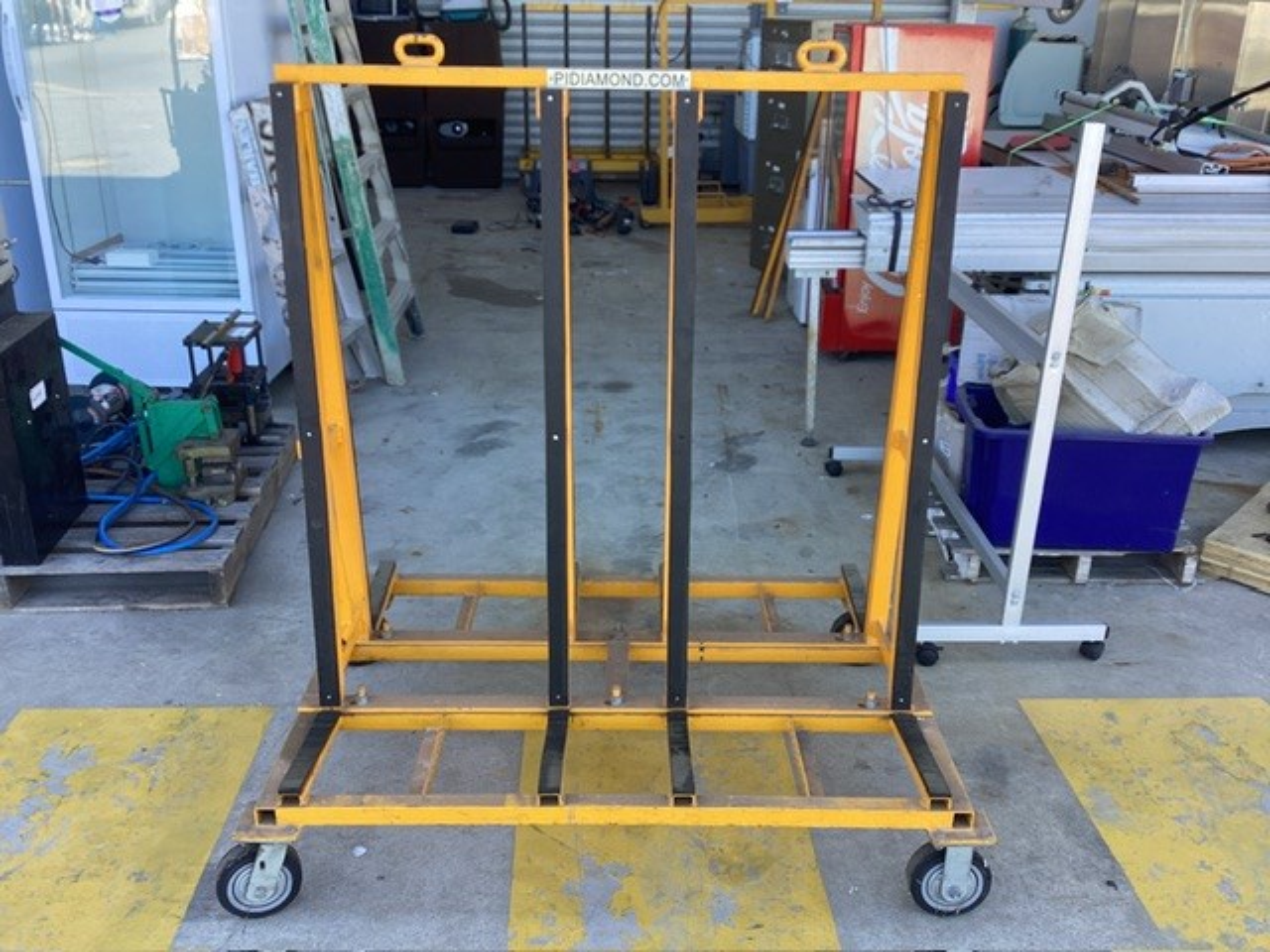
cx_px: 635
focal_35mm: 31
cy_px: 476
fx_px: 1137
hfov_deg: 58.4
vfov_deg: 45.4
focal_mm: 3.3
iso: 32
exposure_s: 1/120
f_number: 2.4
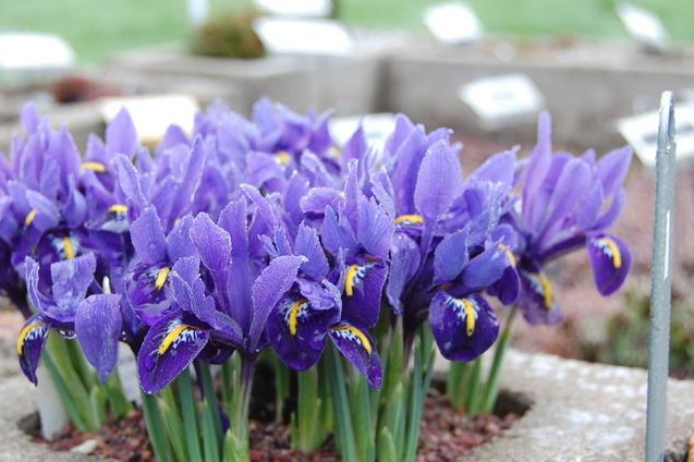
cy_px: 277
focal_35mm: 80
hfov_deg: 25.3
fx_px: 1541
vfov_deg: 17.0
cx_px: 241
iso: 400
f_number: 5
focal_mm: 34
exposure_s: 1/100
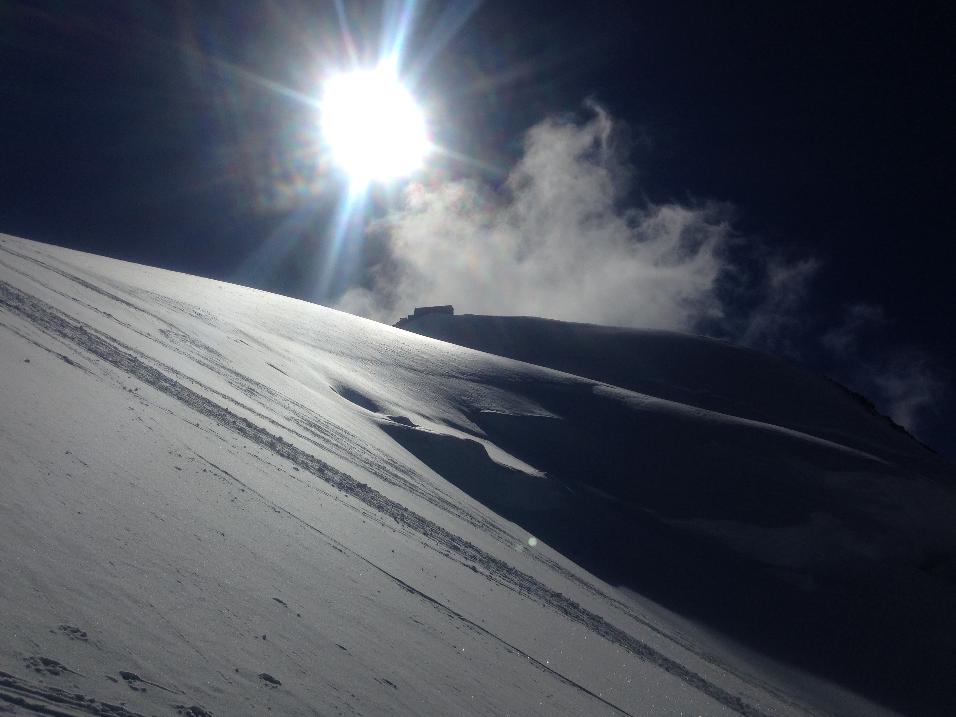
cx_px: 485
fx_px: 939
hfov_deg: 54.0
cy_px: 349
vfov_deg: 41.8
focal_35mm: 34
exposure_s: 1/27778
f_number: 2.4
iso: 50
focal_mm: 4.12
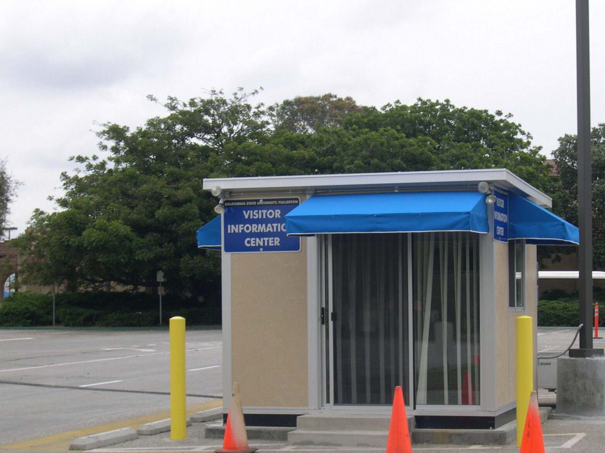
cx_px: 369
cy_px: 297
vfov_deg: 19.6
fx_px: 1311
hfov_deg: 25.9
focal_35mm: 75
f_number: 9.2
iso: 100
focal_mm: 12.2
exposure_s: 1/86.4
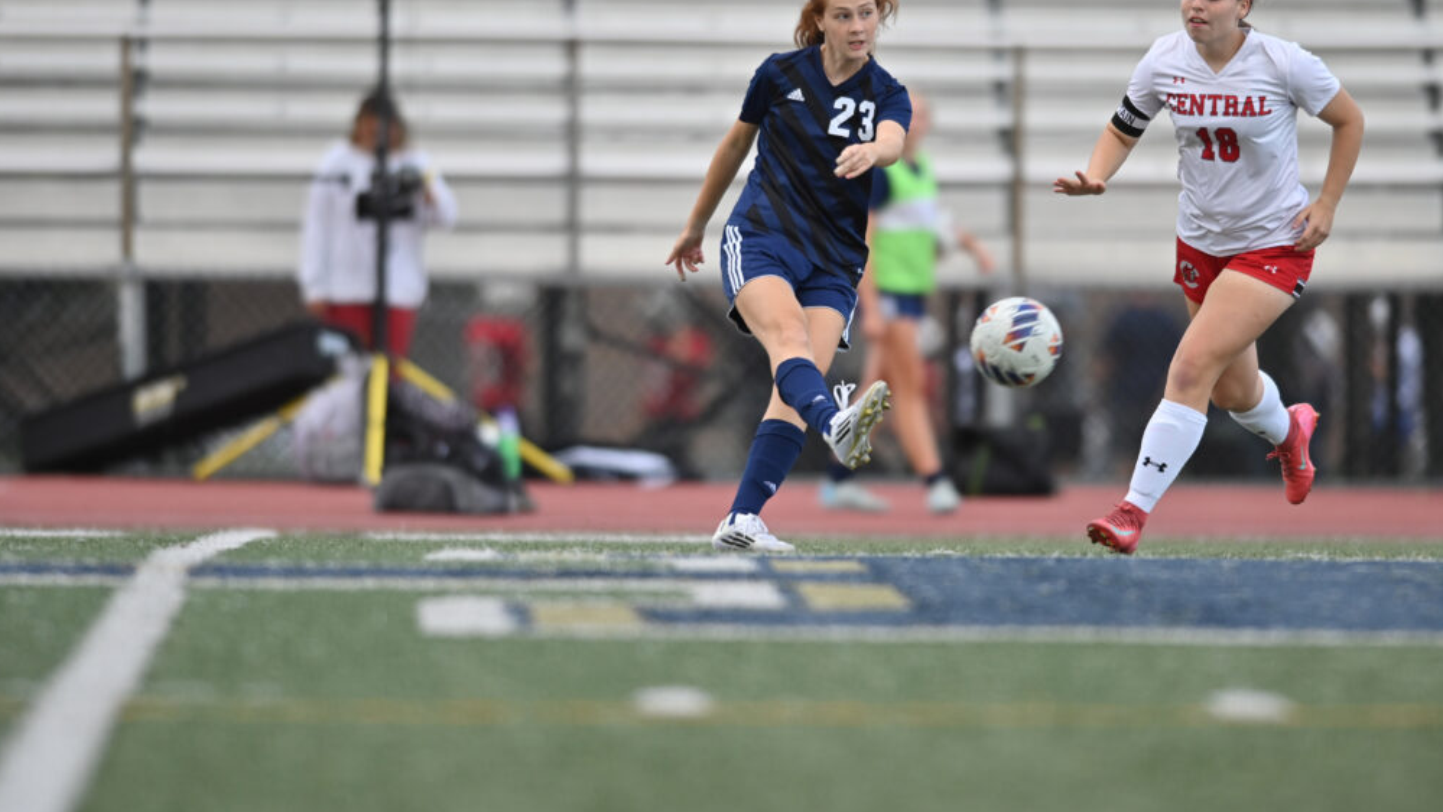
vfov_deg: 2.6
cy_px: 305
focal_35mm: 461
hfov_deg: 4.7
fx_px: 17640
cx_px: 777
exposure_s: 1/1600
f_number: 4.5
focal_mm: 400
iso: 450
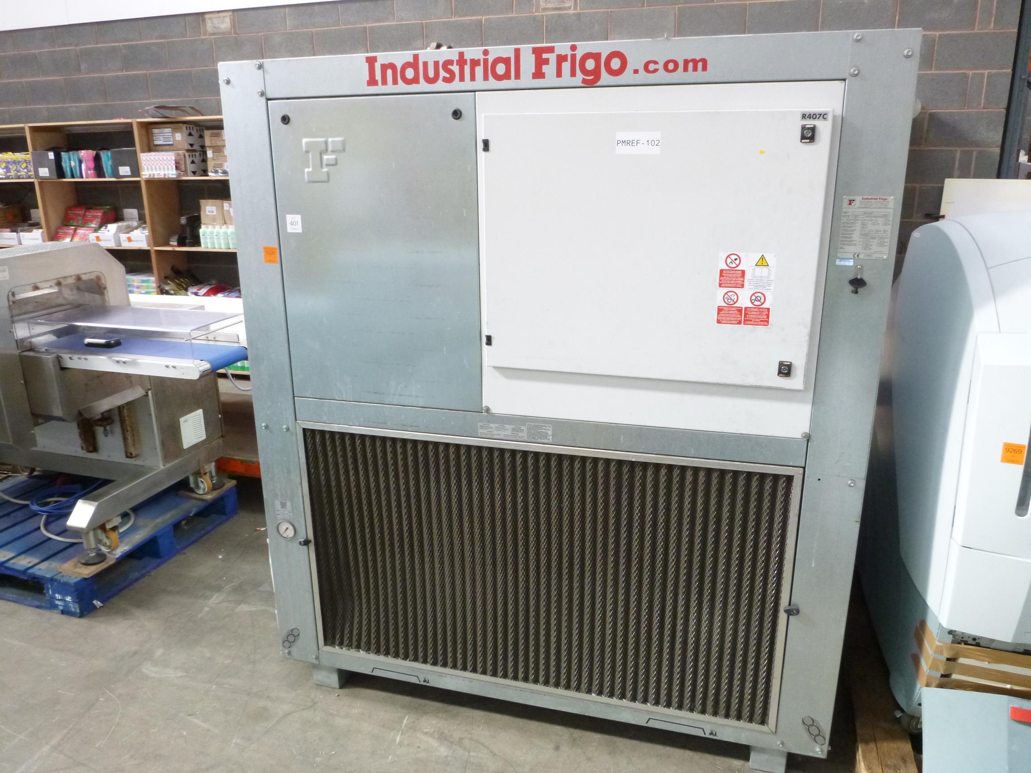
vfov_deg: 54.9
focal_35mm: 25
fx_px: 745
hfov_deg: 69.4
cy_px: 386
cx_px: 516
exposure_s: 1/40
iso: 400
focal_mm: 4.5
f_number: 3.9
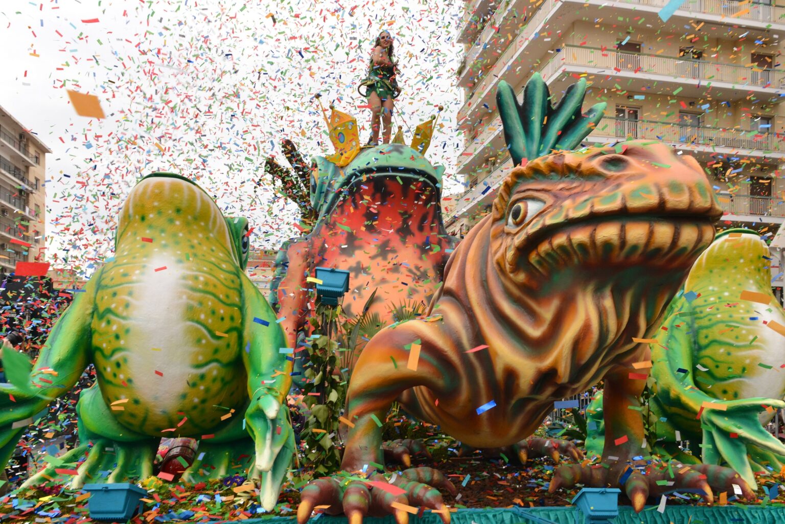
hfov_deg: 73.7
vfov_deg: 53.2
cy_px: 262
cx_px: 392
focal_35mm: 24
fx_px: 523
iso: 1000
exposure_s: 1/320
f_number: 13
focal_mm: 24
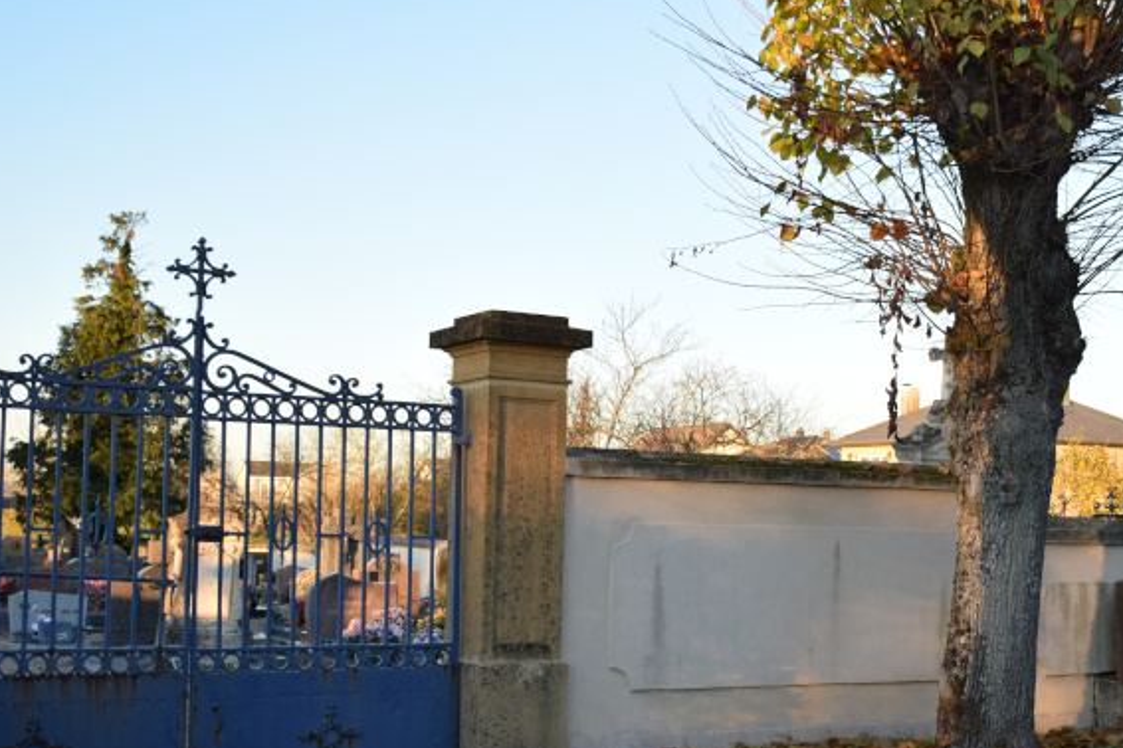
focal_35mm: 55
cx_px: 733
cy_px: 453
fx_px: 1709
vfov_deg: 24.7
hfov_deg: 36.1
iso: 640
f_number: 5.6
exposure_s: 1/640
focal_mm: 23
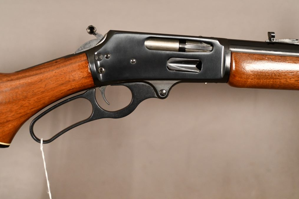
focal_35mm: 91
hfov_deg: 22.4
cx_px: 151
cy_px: 99
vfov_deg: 15.0
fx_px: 756
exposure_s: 1/250
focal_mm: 60
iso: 2200
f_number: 3.2
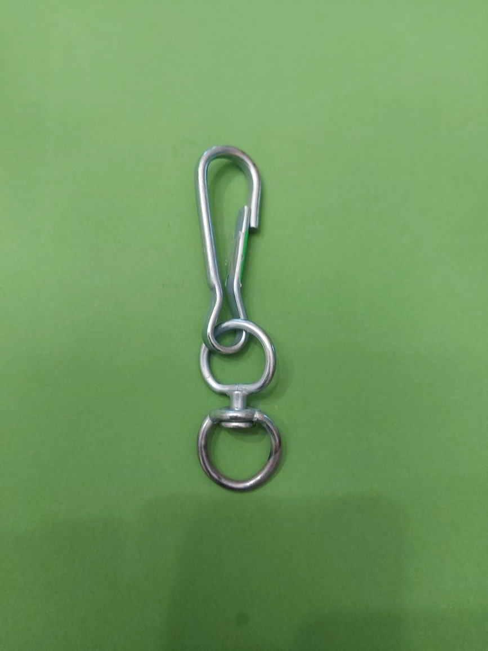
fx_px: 451
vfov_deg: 71.6
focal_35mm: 24
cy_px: 326
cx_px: 244
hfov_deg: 56.8
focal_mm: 5.23
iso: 400
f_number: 1.8
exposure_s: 1/16
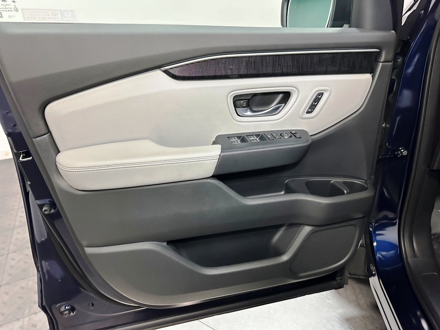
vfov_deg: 56.8
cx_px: 220
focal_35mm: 24
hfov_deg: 71.6
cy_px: 165
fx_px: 305
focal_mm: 6.86
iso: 800
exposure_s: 1/60
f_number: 1.78
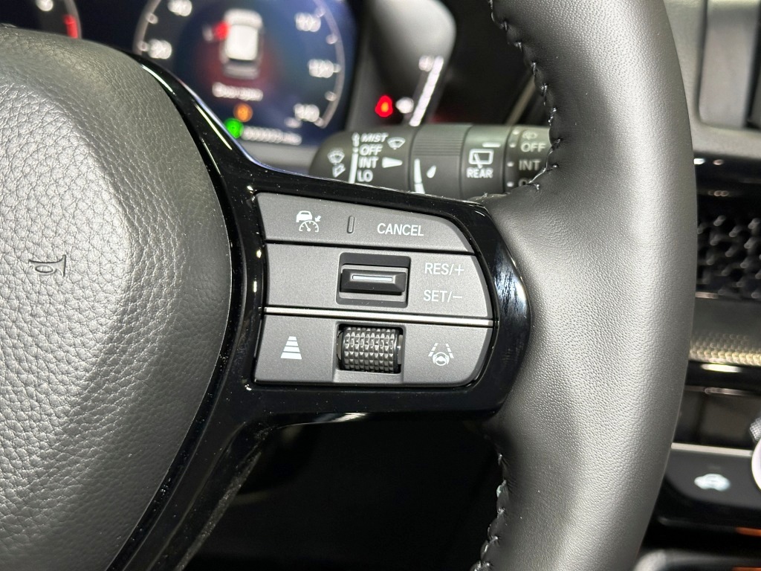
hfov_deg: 39.7
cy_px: 286
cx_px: 380
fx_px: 1055
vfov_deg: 30.3
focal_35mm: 48
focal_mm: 6.86
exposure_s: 1/40
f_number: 1.78
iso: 400
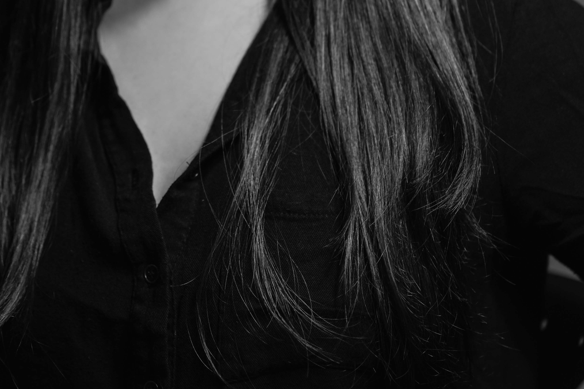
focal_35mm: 120
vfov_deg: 11.3
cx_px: 142
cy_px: 22
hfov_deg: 17.0
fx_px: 1946
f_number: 2
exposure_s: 1/160
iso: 320
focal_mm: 50
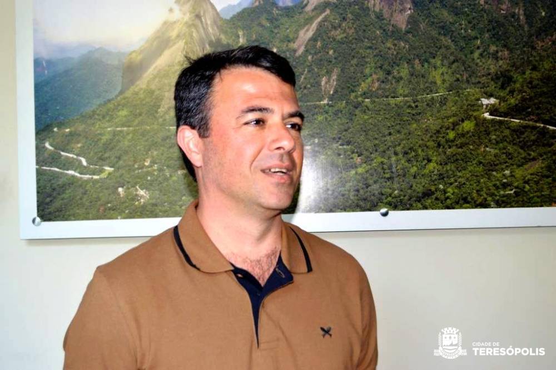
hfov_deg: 41.1
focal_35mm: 48
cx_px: 278
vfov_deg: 28.0
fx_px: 741
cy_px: 185
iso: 800
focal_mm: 32
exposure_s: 1/60
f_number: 4.8
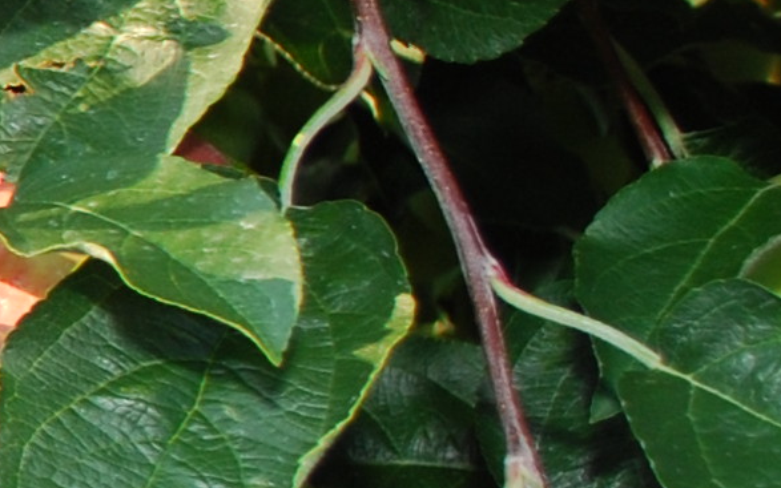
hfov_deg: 8.7
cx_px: -1498
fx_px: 4300
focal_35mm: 202
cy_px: 242
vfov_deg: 6.5
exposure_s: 1/125
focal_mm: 20
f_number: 5.6
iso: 200
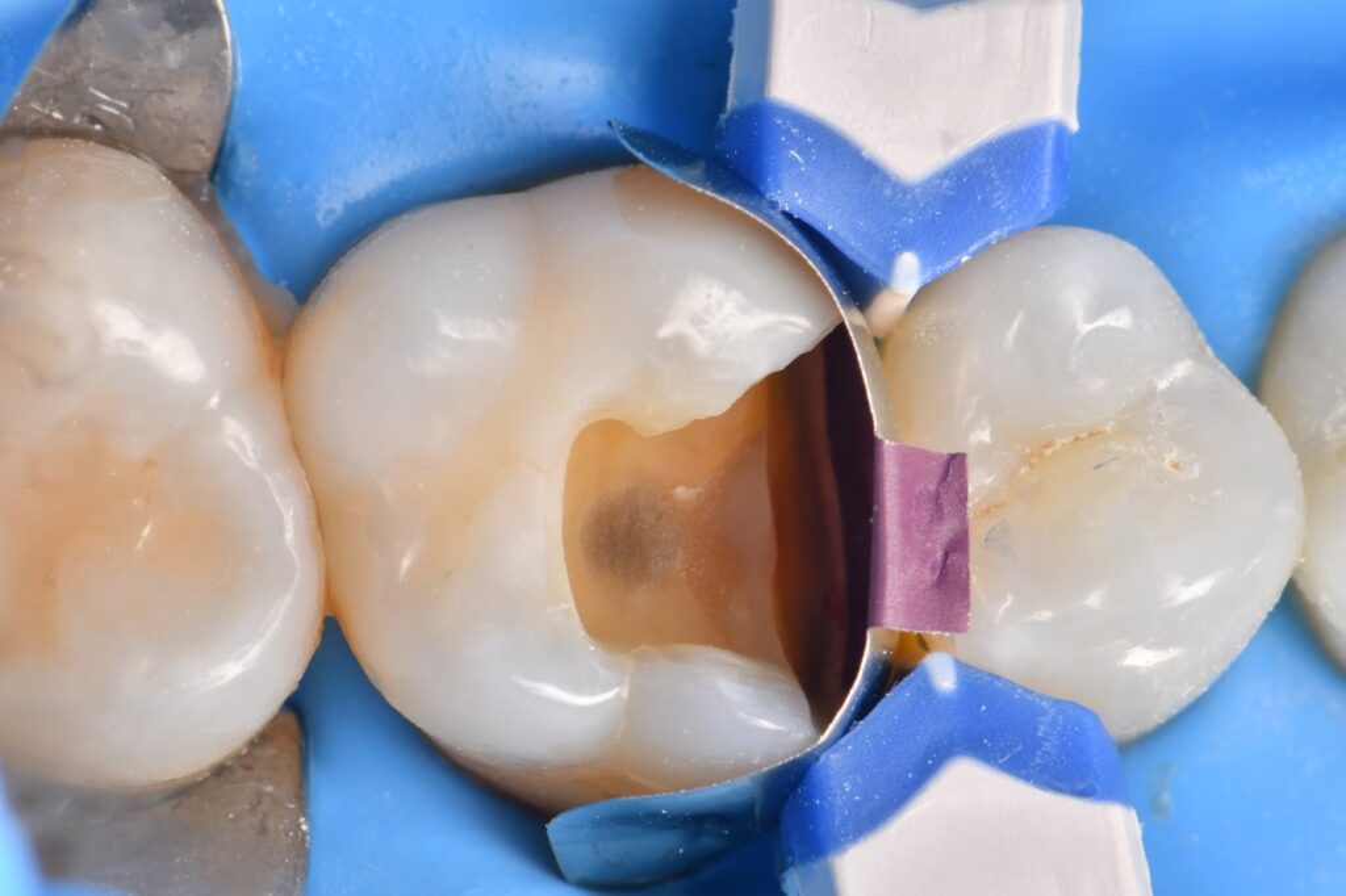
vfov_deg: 8.7
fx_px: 5868
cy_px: 448
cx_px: 673
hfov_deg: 13.1
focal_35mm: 157
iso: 200
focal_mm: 105
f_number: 32
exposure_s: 1/160
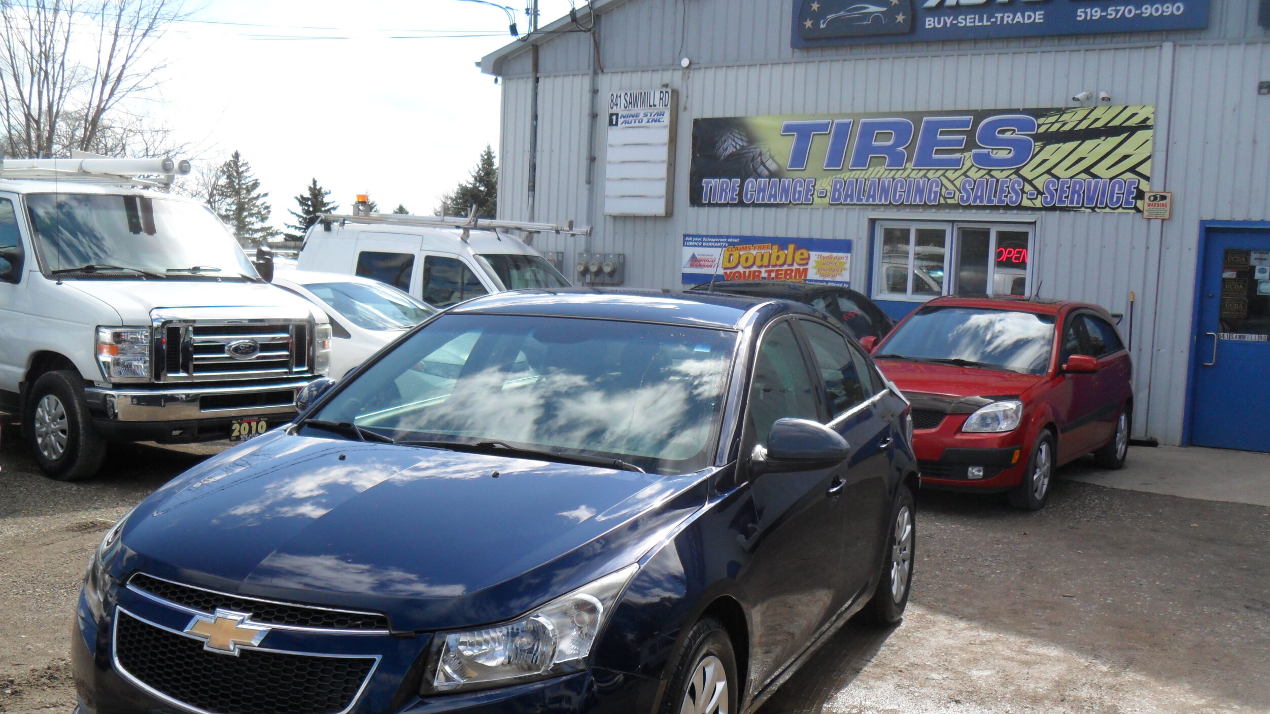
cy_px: 421
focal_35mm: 39
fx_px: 1313
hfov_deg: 51.6
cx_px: 621
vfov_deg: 30.4
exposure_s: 1/750
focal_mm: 6.3
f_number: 3
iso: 80
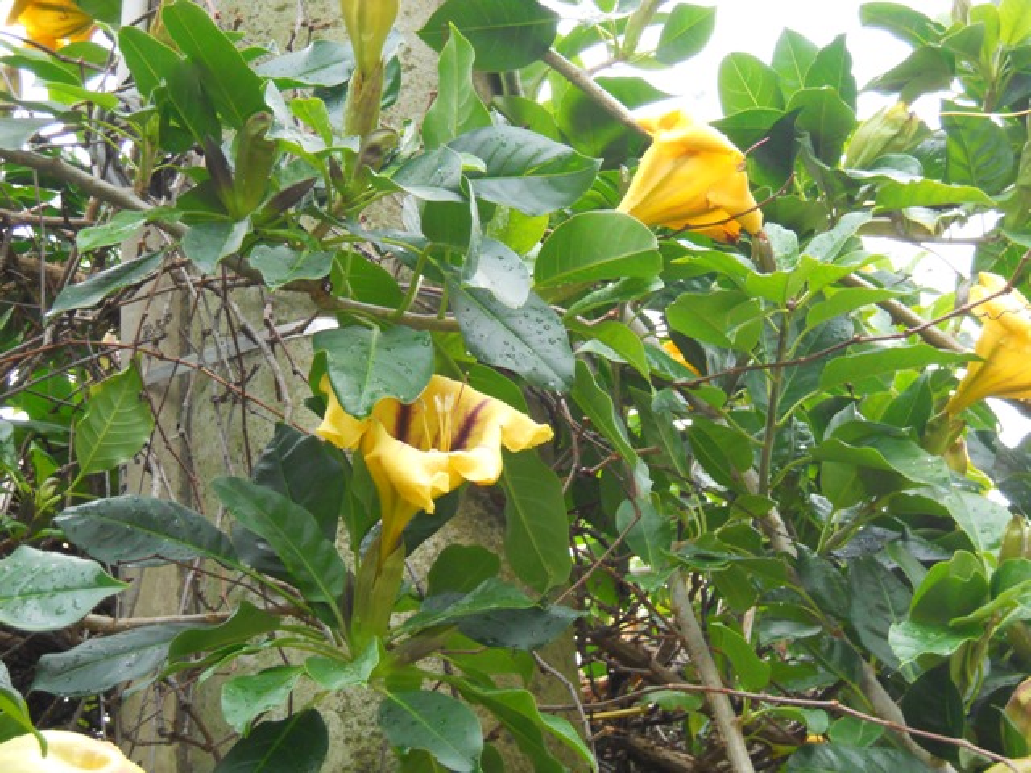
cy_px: 386
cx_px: 516
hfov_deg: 26.3
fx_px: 2204
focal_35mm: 74
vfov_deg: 19.9
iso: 400
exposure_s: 1/160
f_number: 4.4
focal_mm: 13.2
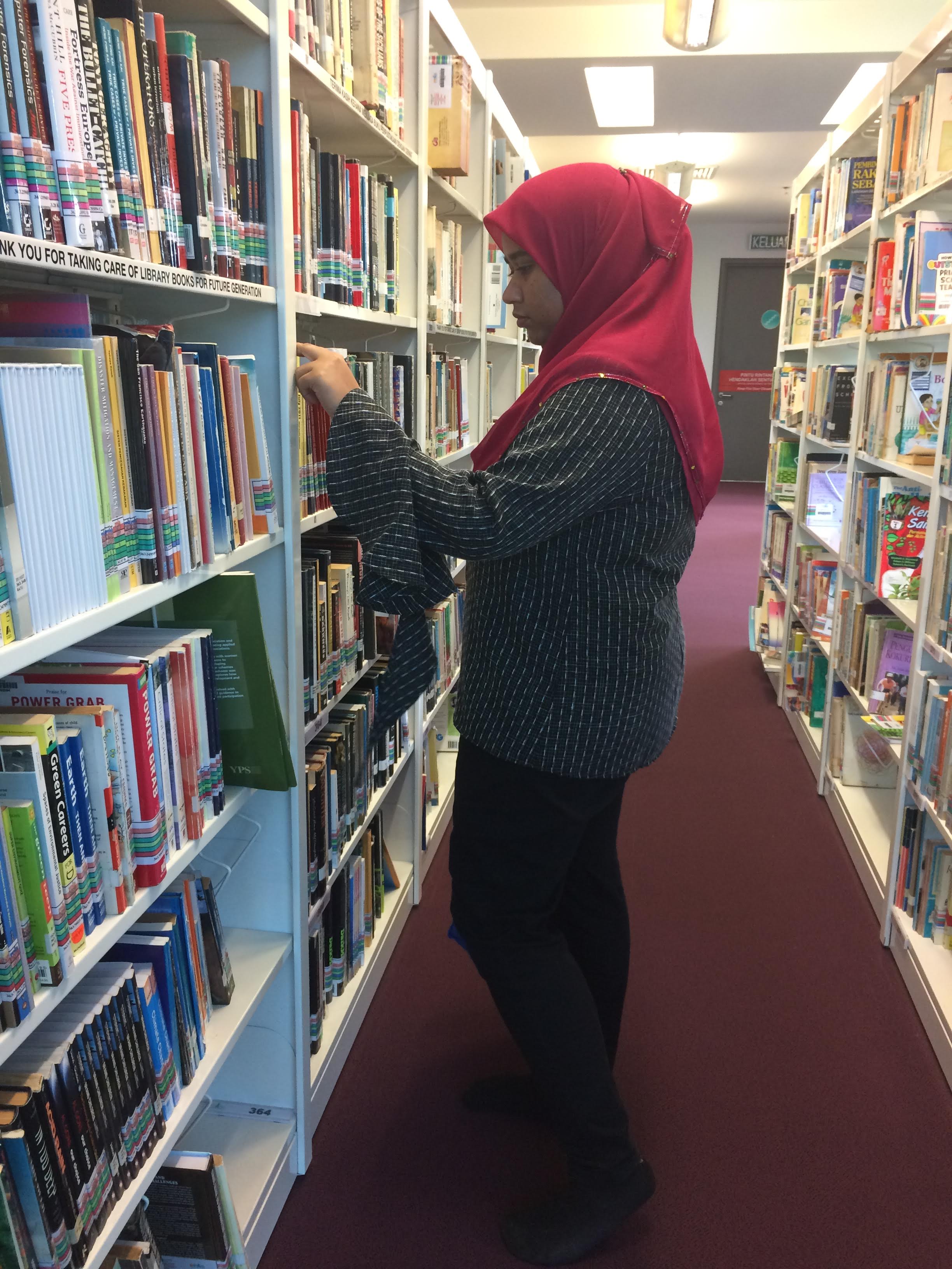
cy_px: 634
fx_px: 1063
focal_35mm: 29
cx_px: 476
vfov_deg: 61.7
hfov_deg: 48.2
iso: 160
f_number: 2.2
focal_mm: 4.15
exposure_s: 1/33
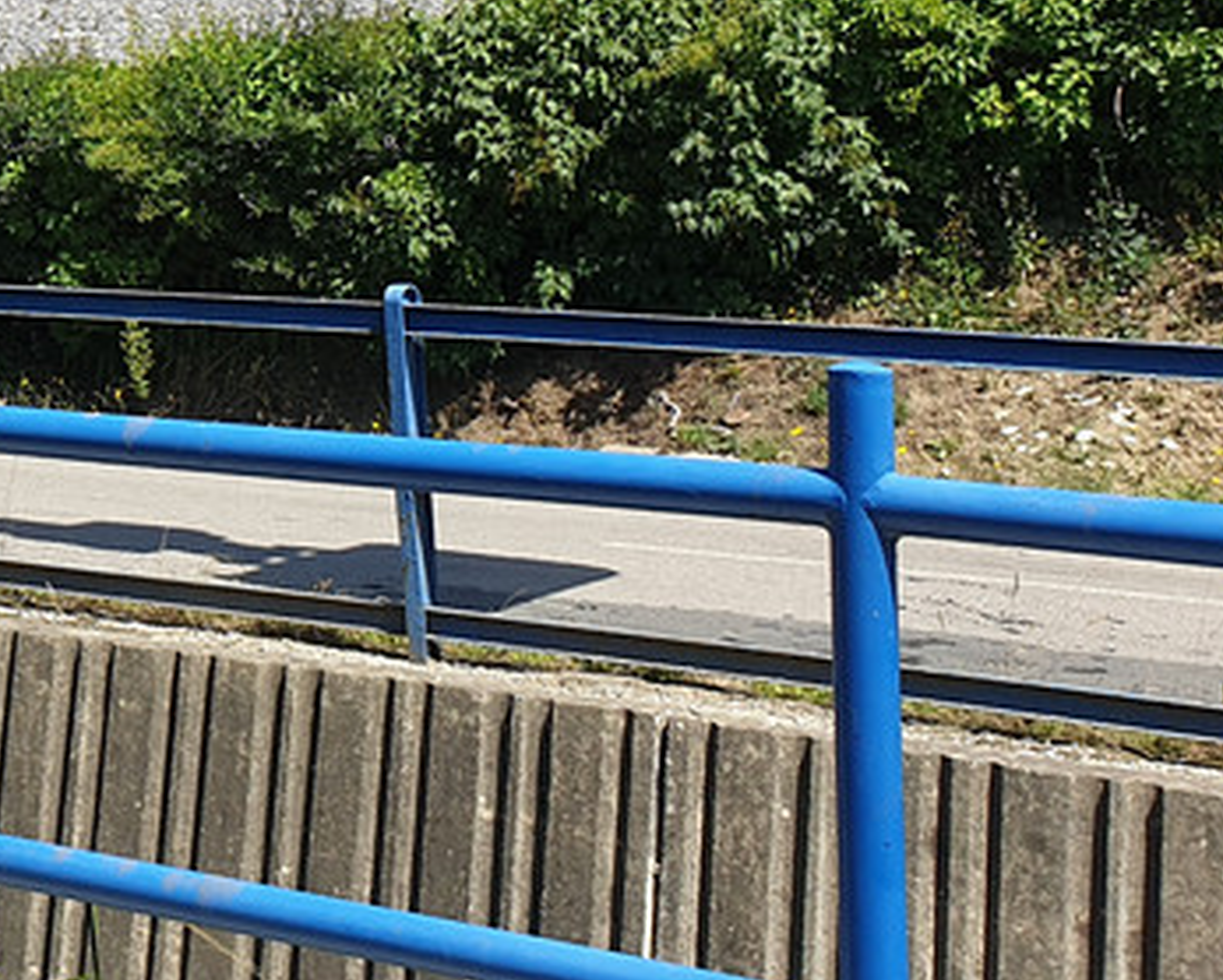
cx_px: -622
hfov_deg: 20.7
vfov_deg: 19.2
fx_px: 2825
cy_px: 32
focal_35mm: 78
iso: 50
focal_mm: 4.3
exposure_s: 1/1085
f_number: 2.4
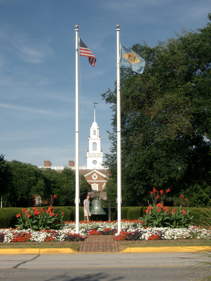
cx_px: 106
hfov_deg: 19.9
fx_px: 601
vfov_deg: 26.3
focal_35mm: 74
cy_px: 140
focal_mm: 12.2
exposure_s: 1/320
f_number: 6.2
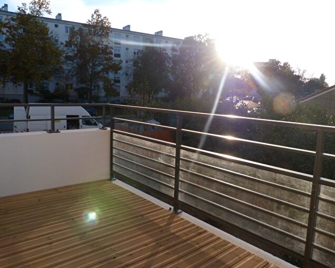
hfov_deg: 64.1
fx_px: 268
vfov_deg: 53.2
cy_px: 132
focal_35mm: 27
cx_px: 168
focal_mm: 4.5
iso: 100
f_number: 2.8
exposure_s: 1/640
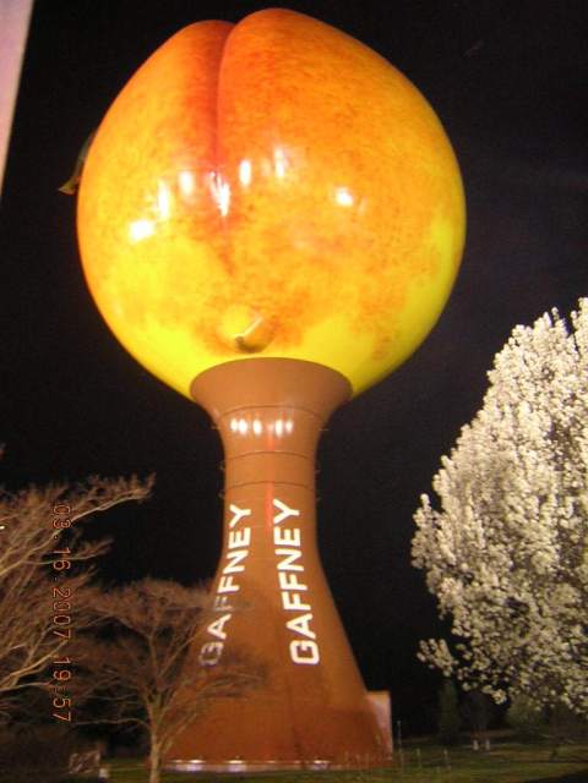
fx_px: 815
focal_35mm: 36
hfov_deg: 39.7
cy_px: 392
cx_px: 294
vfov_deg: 51.4
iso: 400
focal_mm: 4.7
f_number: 2.6
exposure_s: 1.17
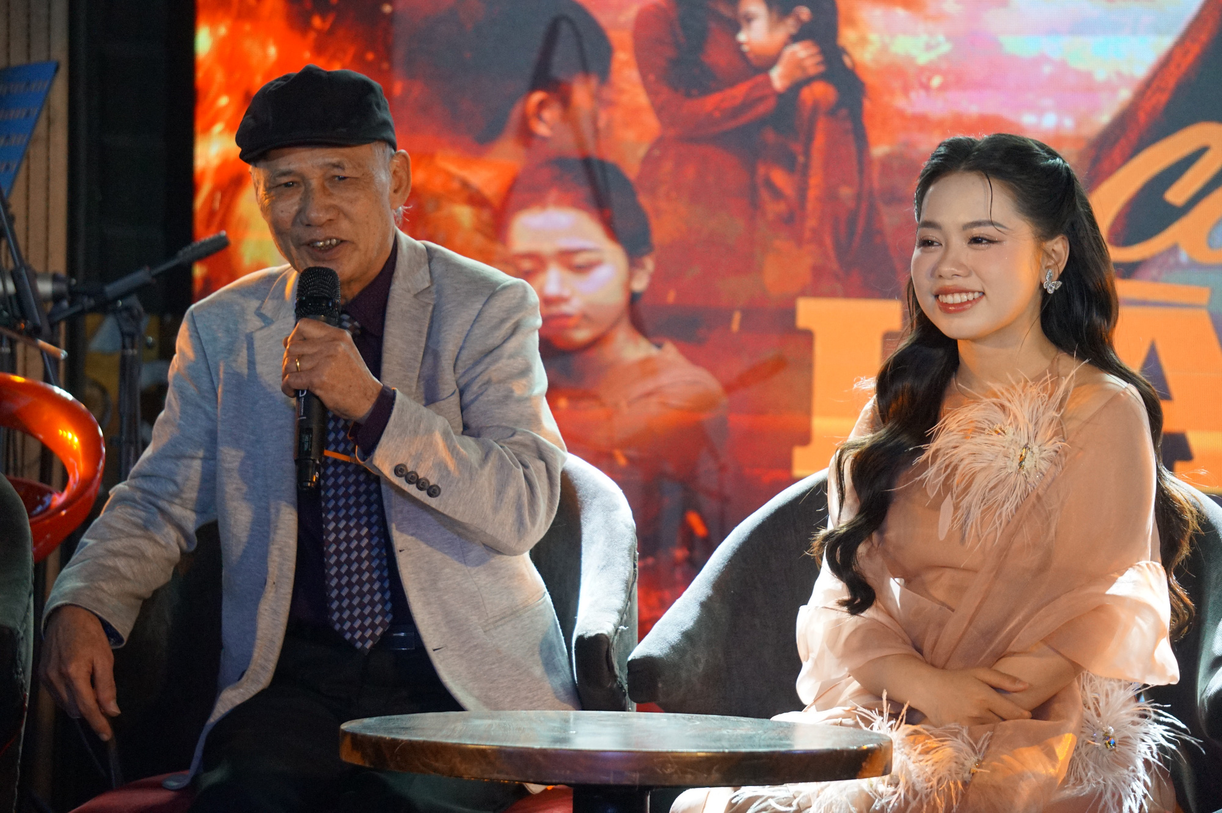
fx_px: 5648
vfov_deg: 8.2
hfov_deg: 12.3
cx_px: 611
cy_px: 406
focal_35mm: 166
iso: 1600
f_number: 5.6
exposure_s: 1/200
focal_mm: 111
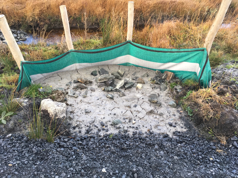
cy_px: 89
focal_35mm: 29
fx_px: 199
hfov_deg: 61.7
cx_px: 119
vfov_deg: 48.2
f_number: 2.2
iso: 40
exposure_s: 1/100
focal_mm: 4.15
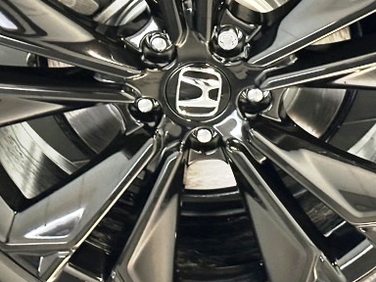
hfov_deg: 15.4
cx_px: 202
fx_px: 1390
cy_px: 67
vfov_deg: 11.5
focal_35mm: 128
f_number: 1.78
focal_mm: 6.86
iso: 640
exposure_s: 1/24
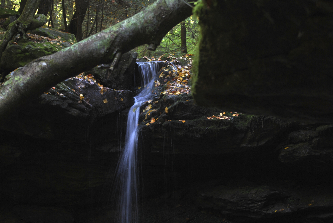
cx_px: 166
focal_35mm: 82
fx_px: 764
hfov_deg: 24.6
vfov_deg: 16.6
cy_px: 112
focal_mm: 55
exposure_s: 1/6
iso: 100
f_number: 5.6
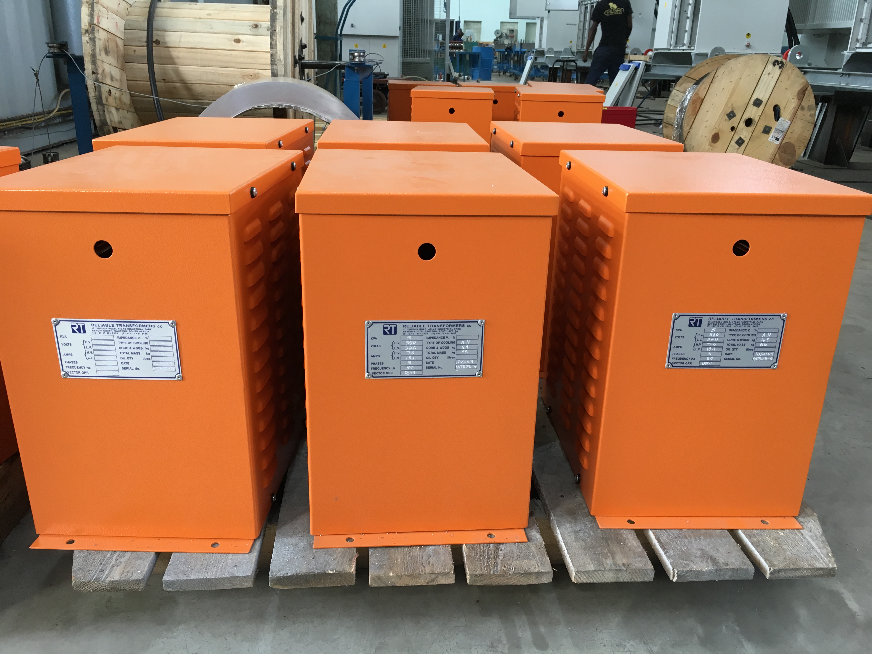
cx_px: 436
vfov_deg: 48.2
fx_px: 731
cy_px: 327
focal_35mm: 29
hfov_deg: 61.7
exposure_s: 1/33
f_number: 2.2
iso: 32
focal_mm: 4.15
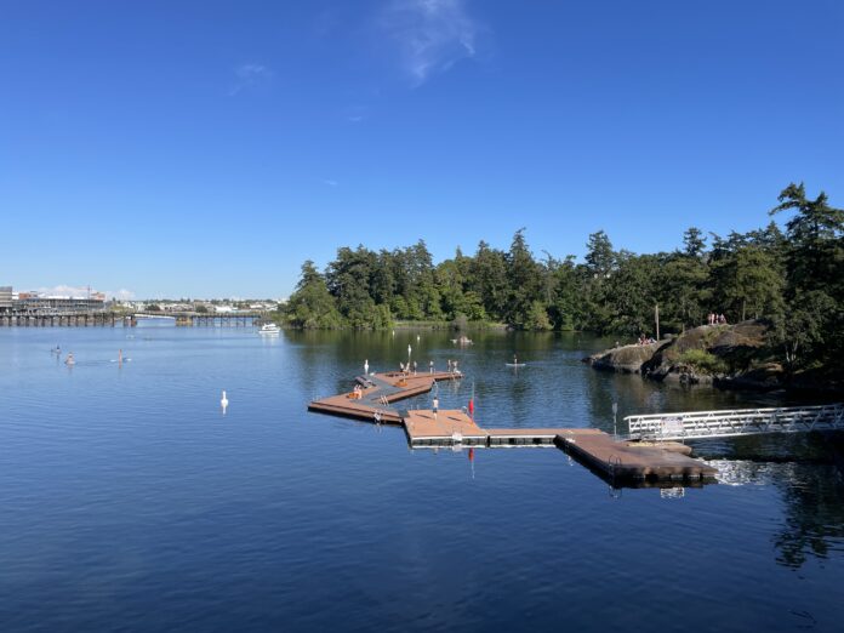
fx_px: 634
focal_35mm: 26
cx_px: 422
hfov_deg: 67.3
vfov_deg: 53.1
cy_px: 316
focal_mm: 4.2
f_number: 1.6
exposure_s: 1/3125
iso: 32
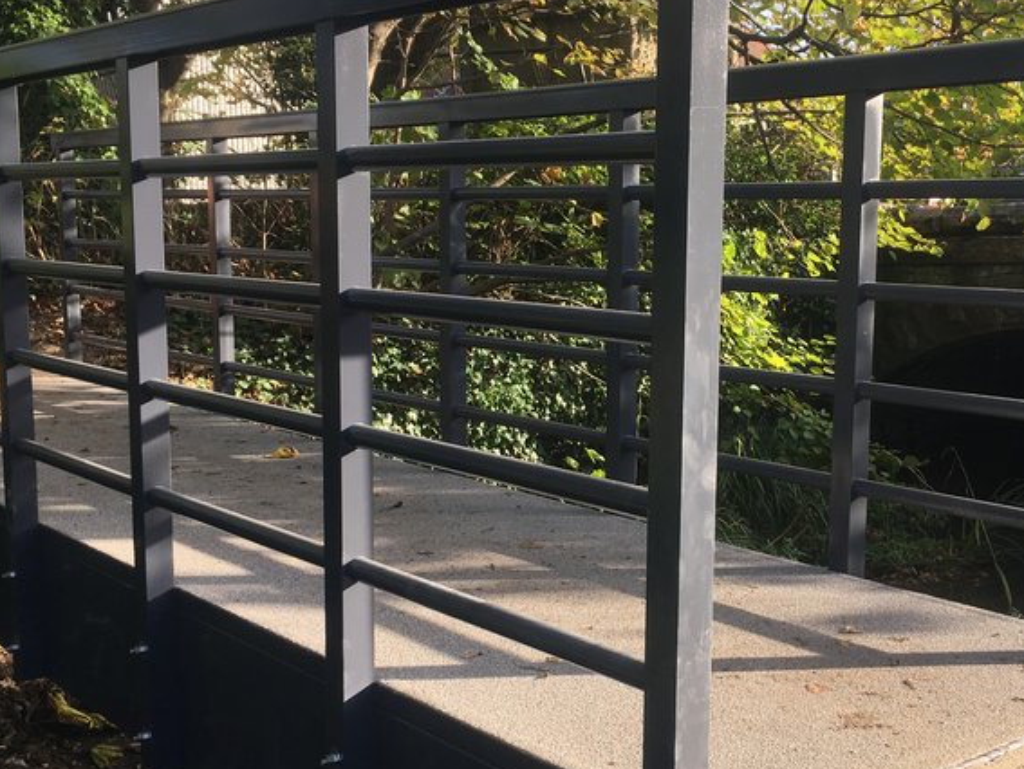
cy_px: 436
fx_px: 1362
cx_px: 679
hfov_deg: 40.7
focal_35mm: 46
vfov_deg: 31.5
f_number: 2.2
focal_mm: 4.15
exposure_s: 1/434
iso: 25
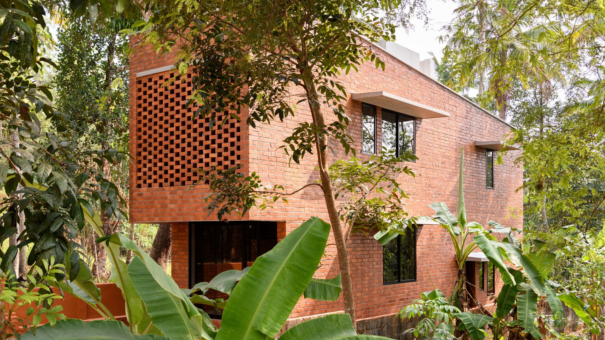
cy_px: 157
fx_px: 674
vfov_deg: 28.3
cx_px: 302
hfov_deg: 48.4
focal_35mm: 42
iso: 160
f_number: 8
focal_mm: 40
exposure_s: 1/40
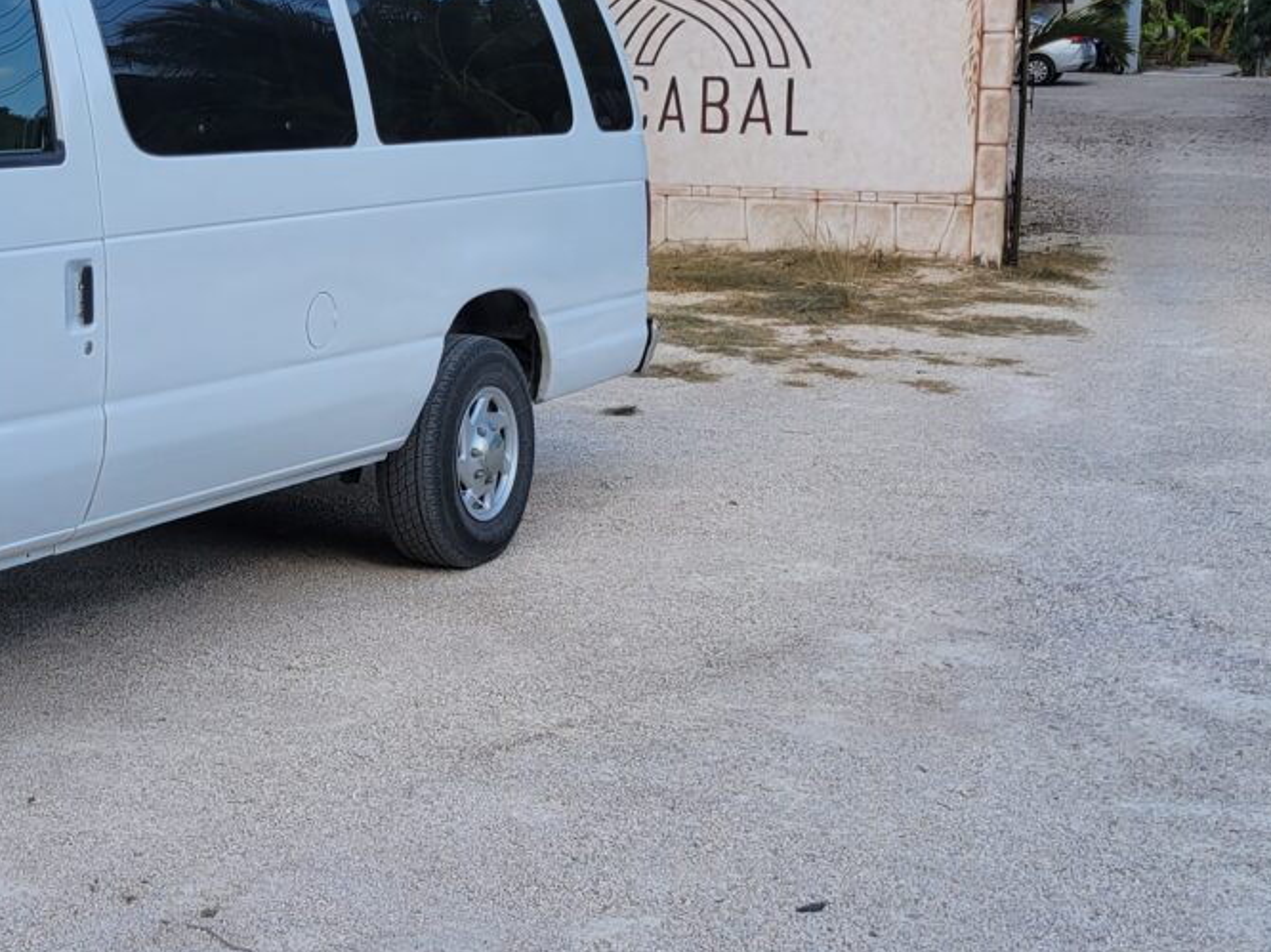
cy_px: 298
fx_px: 2202
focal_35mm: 60
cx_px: 380
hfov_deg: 31.8
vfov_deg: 24.3
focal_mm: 5.4
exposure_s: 1/909
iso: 40
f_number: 1.8
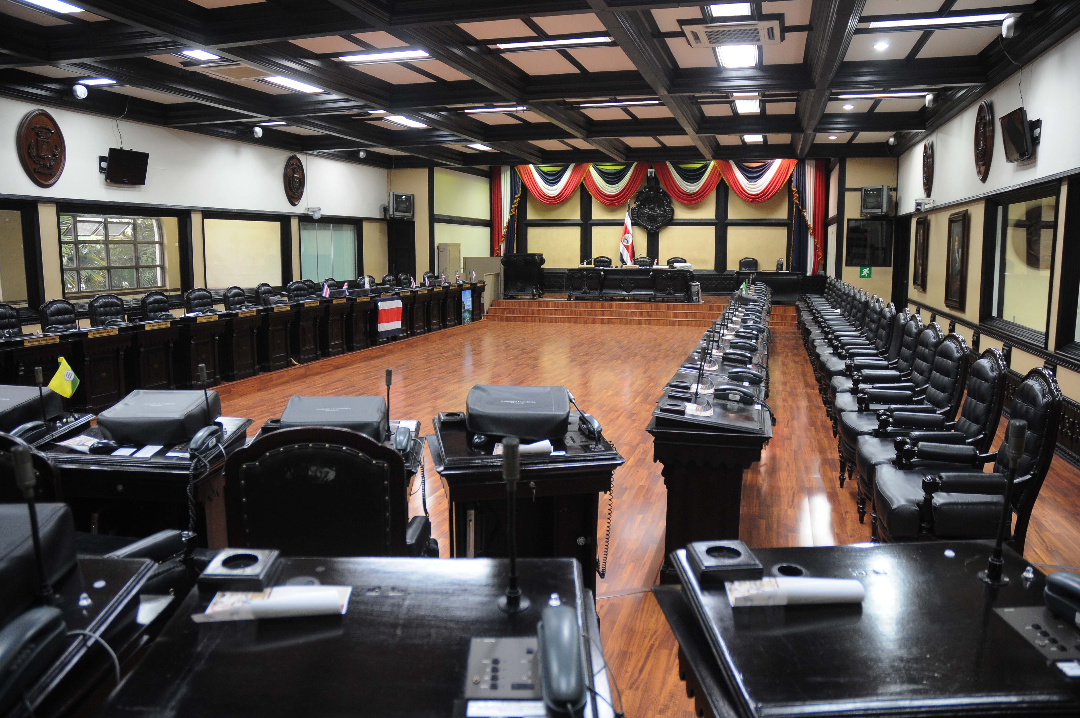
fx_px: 809
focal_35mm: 27
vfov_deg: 47.8
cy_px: 359
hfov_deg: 67.4
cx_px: 540
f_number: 3.5
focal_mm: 18
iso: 640
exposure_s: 1/15
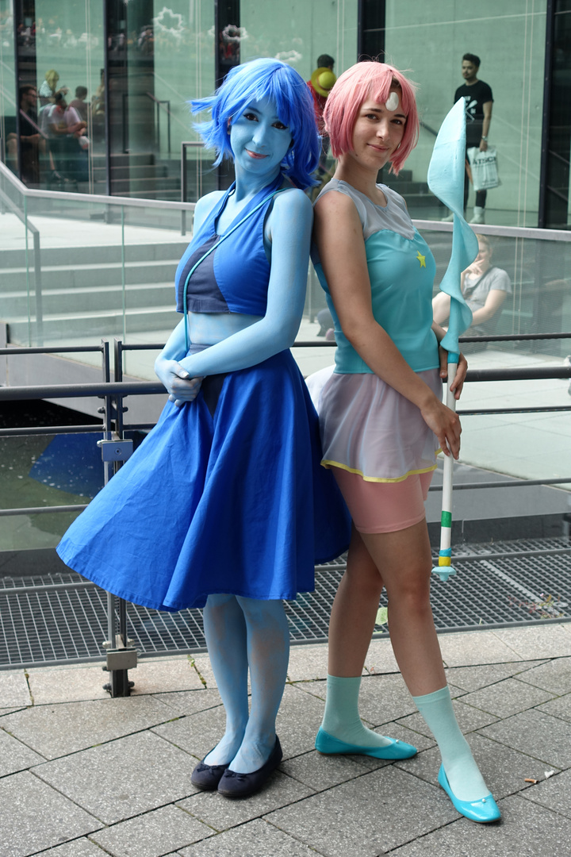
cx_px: 286
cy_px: 428
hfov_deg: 22.3
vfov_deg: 32.9
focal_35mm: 61
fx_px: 1451
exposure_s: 1/100
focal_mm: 22.38
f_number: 4
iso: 125
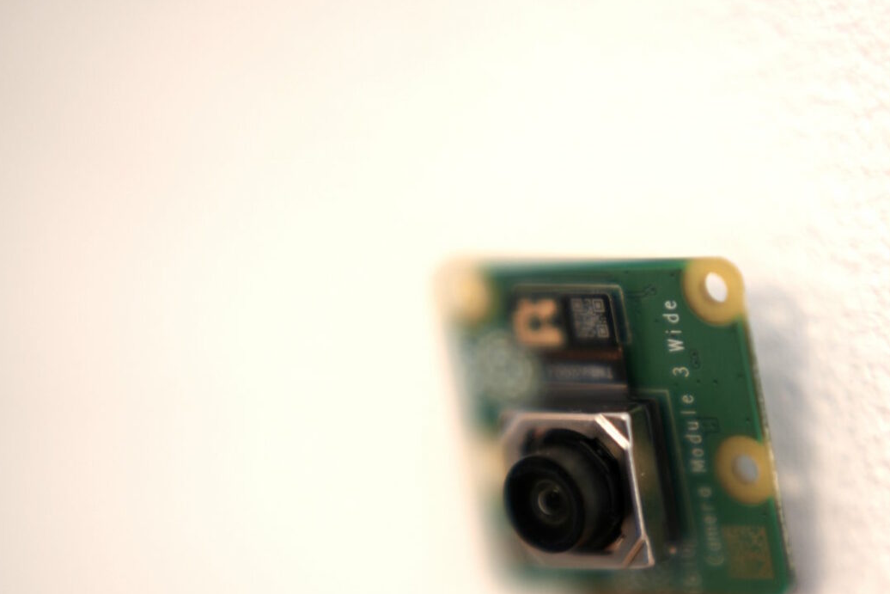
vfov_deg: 10.9
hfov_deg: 16.2
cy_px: 405
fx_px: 3115
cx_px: 614
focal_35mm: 126
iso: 200
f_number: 1.4
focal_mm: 85
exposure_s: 1/100
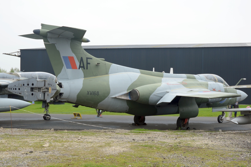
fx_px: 324
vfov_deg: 28.9
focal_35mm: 46
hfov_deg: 42.4
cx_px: 126
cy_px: 84
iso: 100
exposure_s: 1/200
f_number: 7.1
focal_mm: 31
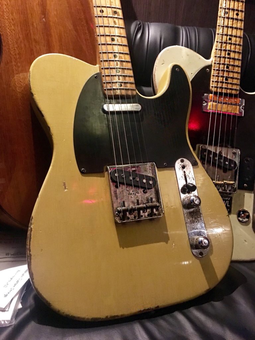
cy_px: 170
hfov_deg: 48.2
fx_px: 285
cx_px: 128
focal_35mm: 29
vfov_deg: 61.7
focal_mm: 4.15
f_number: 2.2
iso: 640
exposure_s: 1/15
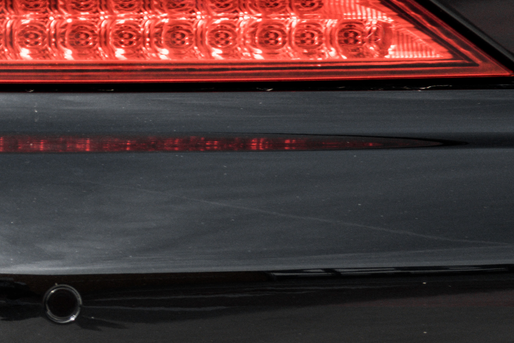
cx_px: -719
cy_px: 130
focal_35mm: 414
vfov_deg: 3.3
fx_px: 5911
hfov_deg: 4.8
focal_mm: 70
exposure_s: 1/400
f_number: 4.5
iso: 100
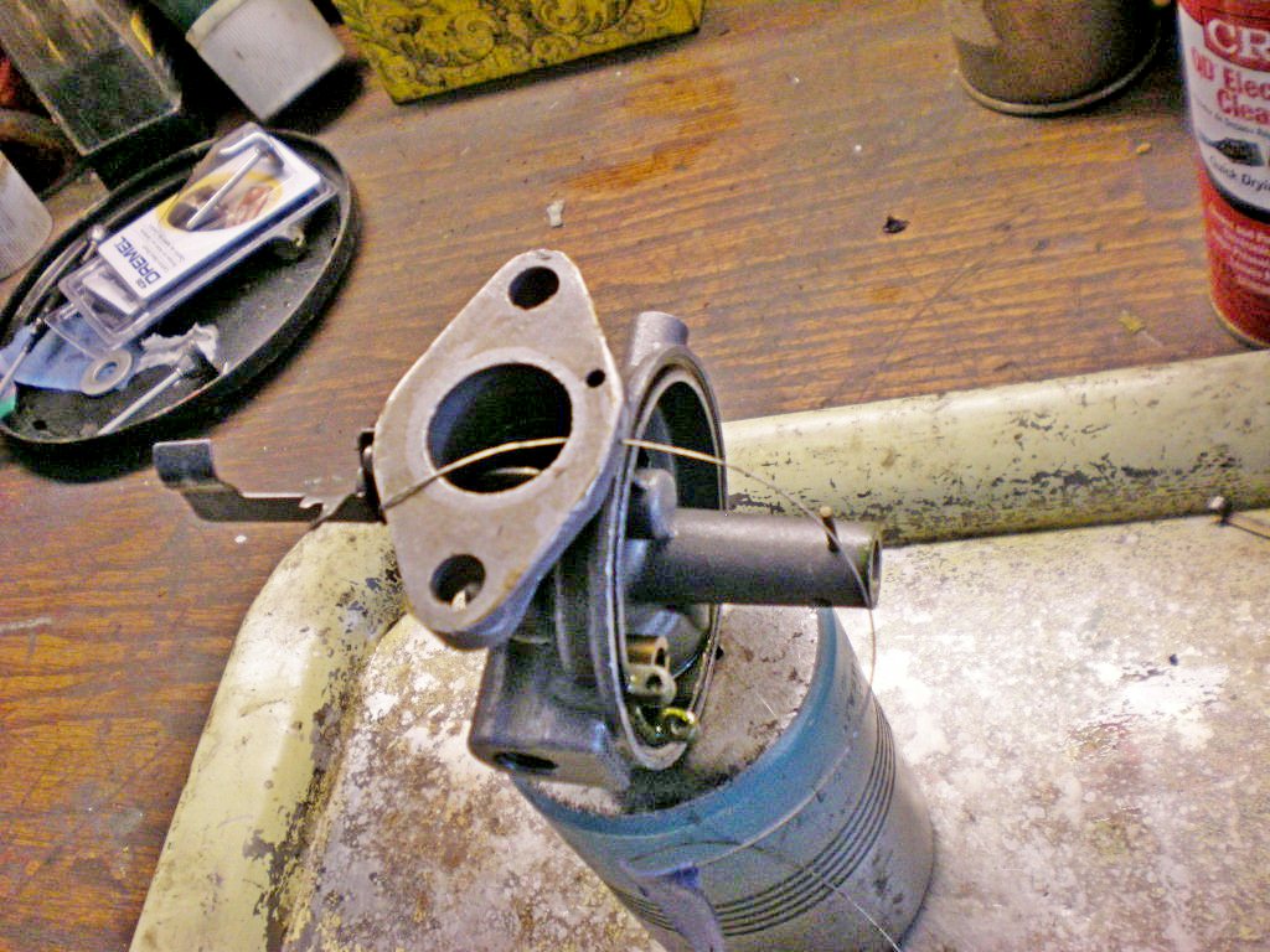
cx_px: 635
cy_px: 476
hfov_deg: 49.0
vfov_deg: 37.7
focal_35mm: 38
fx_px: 1394
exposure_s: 1/38
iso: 200
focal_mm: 6.3
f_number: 3.1
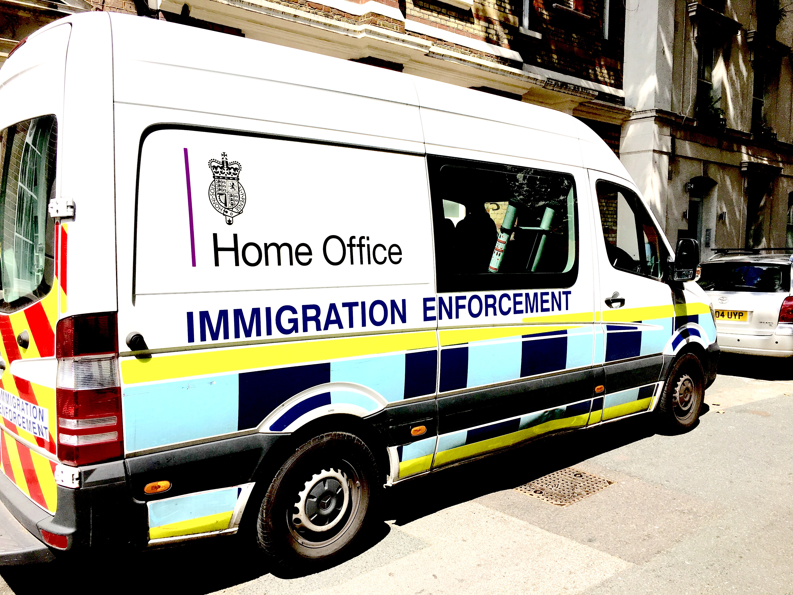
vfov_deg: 48.2
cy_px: 298
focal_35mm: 29
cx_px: 396
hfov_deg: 61.7
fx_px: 664
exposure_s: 1/1832
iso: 25
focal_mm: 4.15
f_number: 2.2
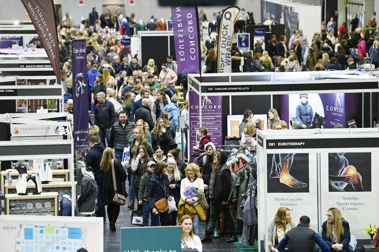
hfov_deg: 11.4
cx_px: 190
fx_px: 1895
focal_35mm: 180
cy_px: 126
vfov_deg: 7.6
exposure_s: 1/200
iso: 3200
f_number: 4
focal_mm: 180
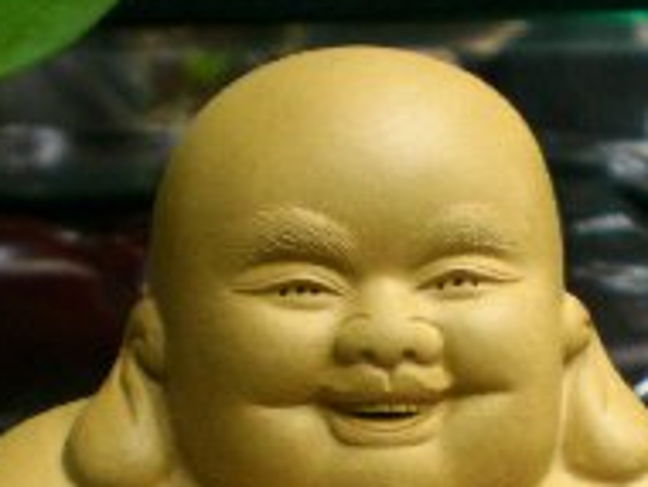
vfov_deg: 11.8
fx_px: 2268
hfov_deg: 16.3
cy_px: 691
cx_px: 307
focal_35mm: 121
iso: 125
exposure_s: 1/8
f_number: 3.1
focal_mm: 6.3
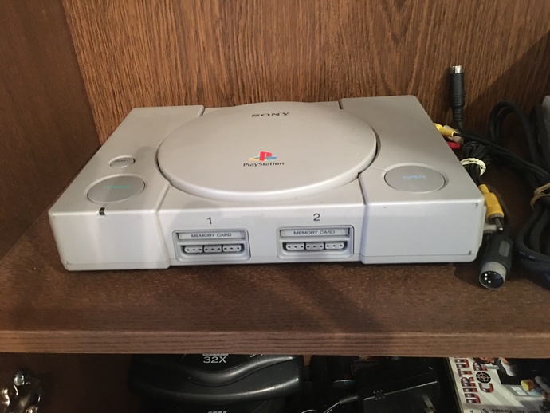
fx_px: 461
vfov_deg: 48.3
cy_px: 206
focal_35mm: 29
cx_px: 275
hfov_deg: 61.6
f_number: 2.2
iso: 80
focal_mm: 4.15
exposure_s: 1/4
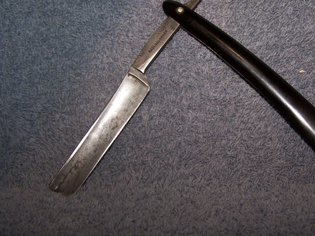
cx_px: 208
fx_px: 464
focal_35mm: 51
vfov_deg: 28.4
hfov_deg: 37.1
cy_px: 84
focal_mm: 6.3
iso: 80
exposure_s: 1/60
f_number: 2.8
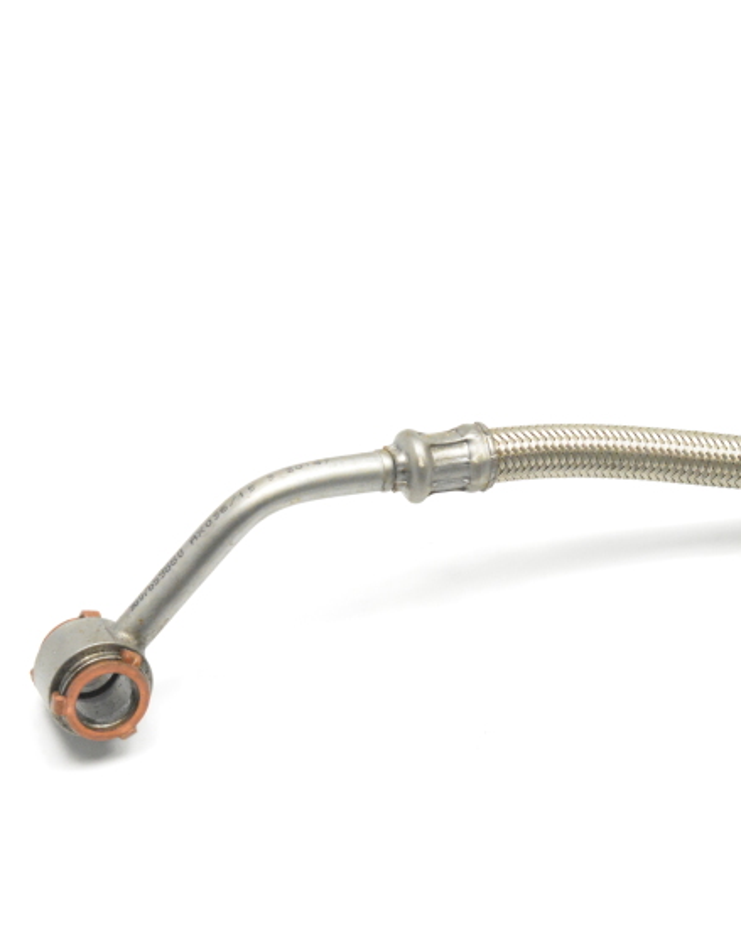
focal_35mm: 126
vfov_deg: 15.3
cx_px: 751
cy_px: 353
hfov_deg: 12.1
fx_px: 3455
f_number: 10
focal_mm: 48
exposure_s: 1/400
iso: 6400
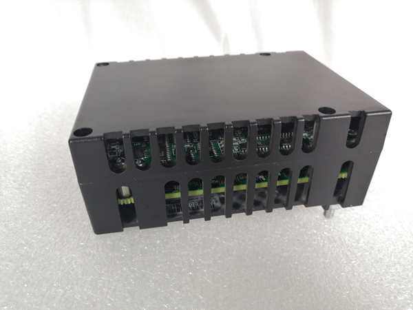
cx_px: 206
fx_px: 322
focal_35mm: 27
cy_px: 155
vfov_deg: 51.4
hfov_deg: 65.3
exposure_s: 1/50
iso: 100
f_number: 1.8
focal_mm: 3.95
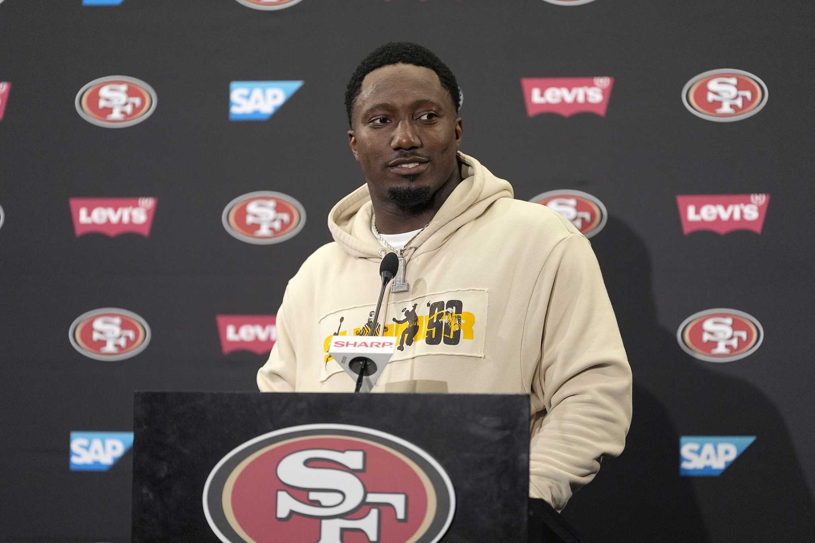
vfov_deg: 6.9
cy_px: 272
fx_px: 4527
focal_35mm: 200
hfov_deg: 10.3
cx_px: 408
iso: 2000
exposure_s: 1/500
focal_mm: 200
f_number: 2.8
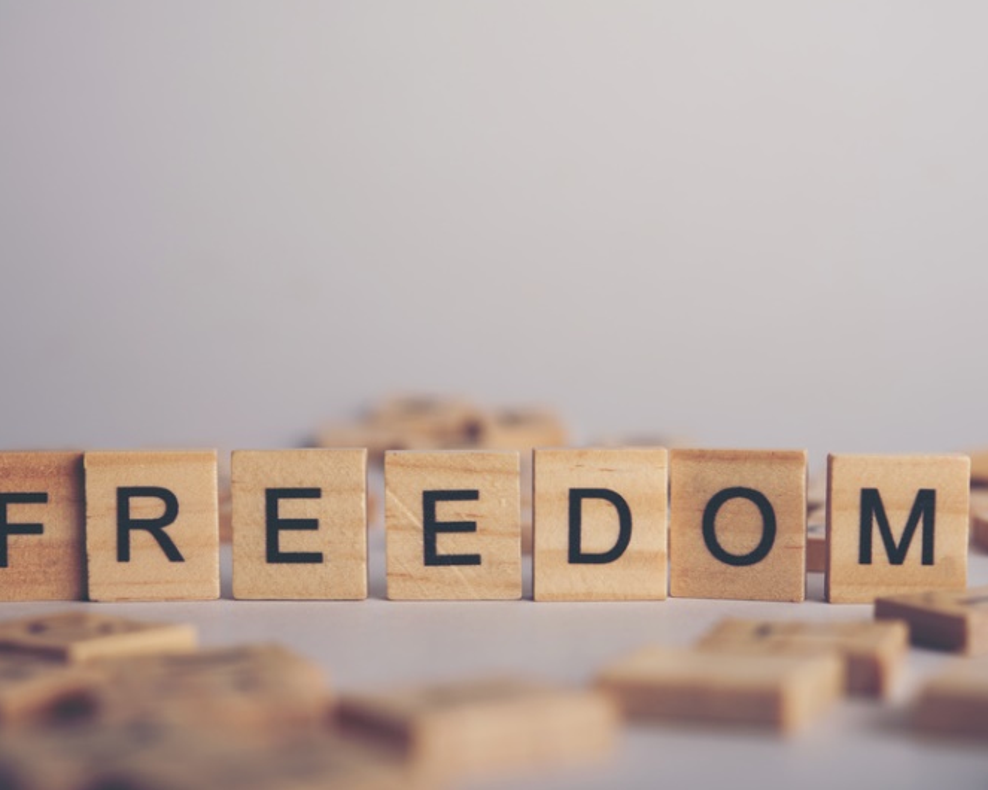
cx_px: 426
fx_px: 1988
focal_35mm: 68
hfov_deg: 27.9
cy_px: 395
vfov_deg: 22.5
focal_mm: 60
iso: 100
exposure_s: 1/200
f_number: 7.1
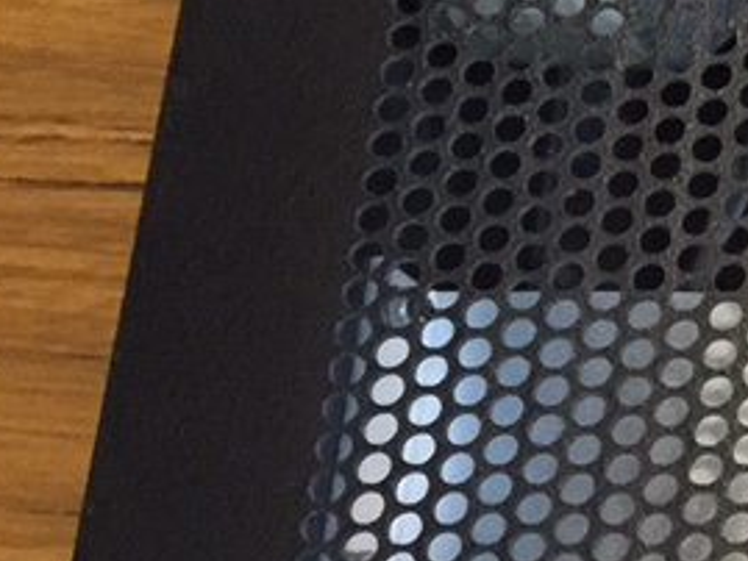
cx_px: 1741
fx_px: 2983
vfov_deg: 10.7
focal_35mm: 138
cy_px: 131
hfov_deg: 11.9
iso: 250
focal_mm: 4.15
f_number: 2.2
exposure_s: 1/33
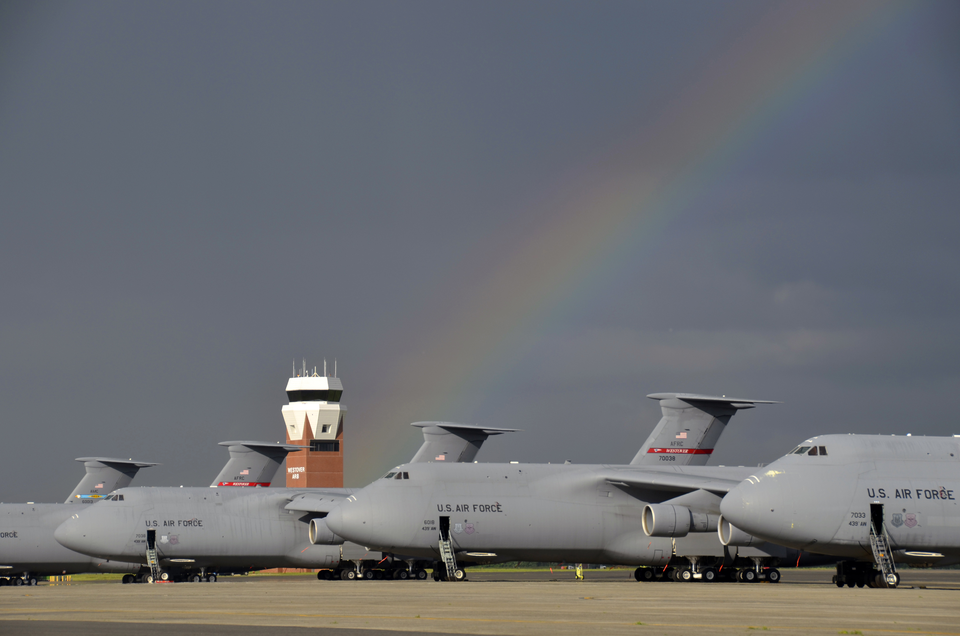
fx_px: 4191
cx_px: 480
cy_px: 318
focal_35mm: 158
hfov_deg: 13.1
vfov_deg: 8.7
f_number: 9
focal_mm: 105
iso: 100
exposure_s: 1/320
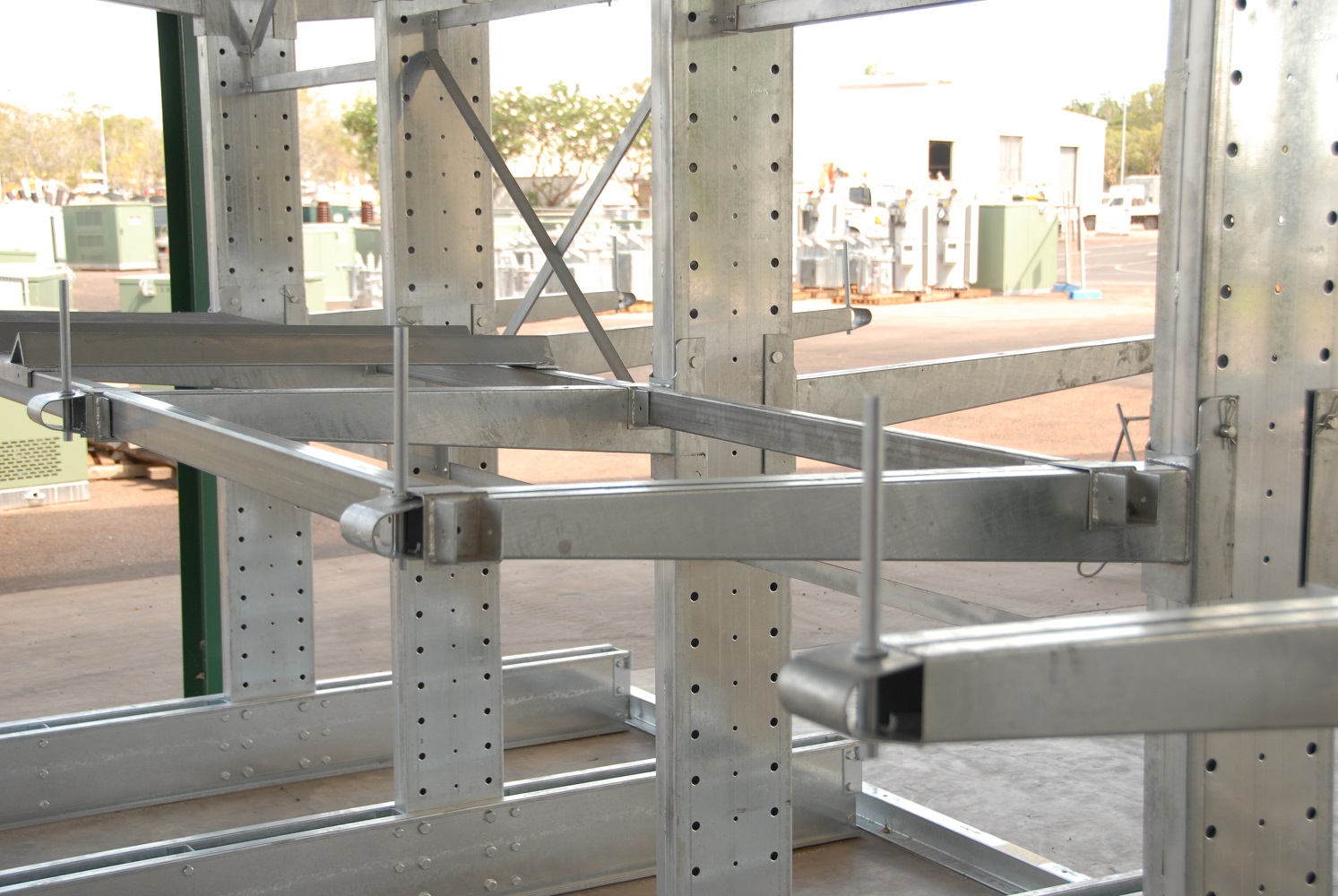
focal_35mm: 52
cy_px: 448
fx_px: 1954
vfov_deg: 25.8
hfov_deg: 37.8
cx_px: 669
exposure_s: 1/125
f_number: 4.2
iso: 160
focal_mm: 35
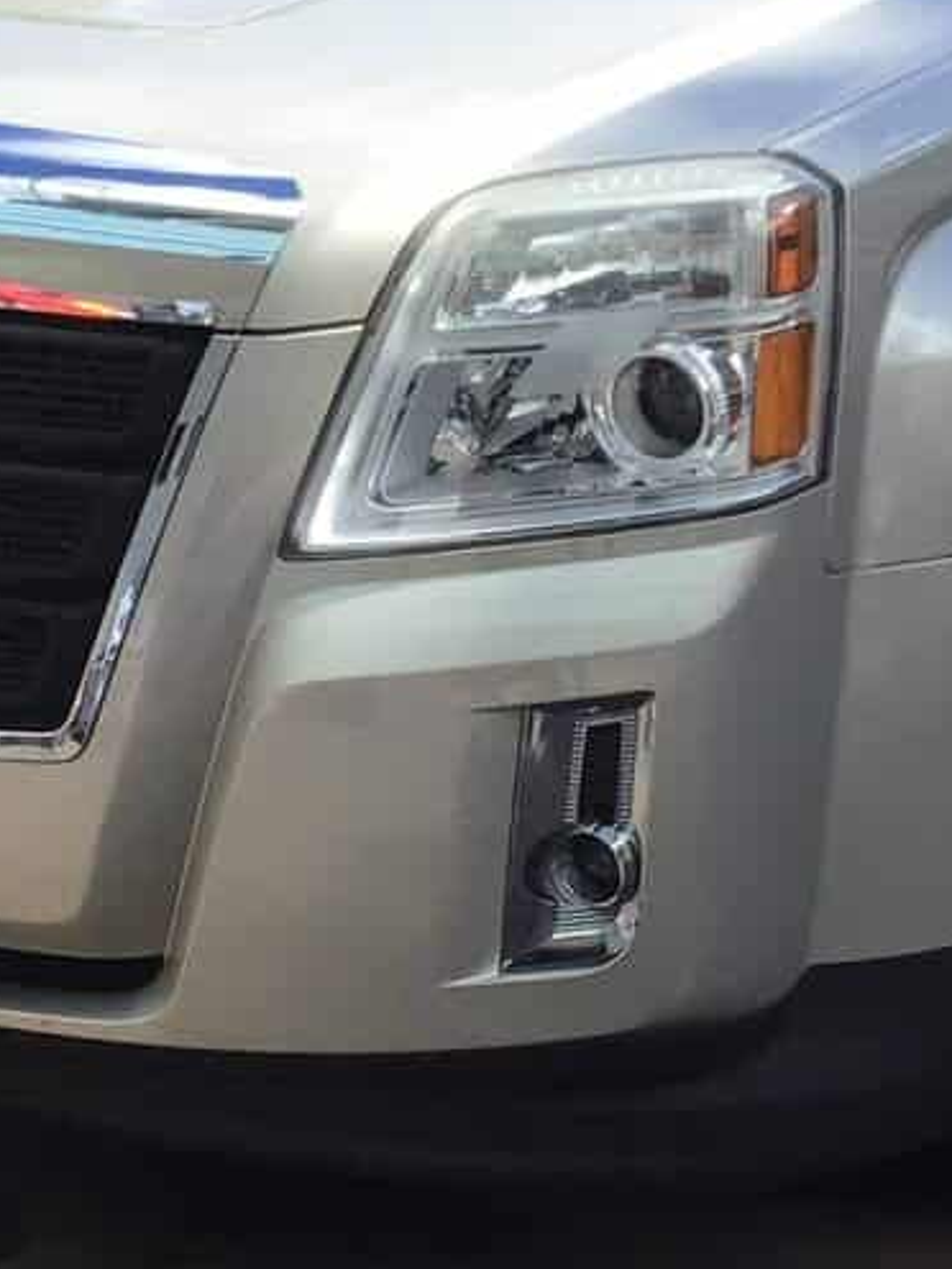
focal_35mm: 100
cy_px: 435
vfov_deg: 19.6
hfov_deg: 14.7
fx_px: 3667
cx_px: 758
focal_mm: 3.3
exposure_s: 1/566
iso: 25
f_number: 2.4
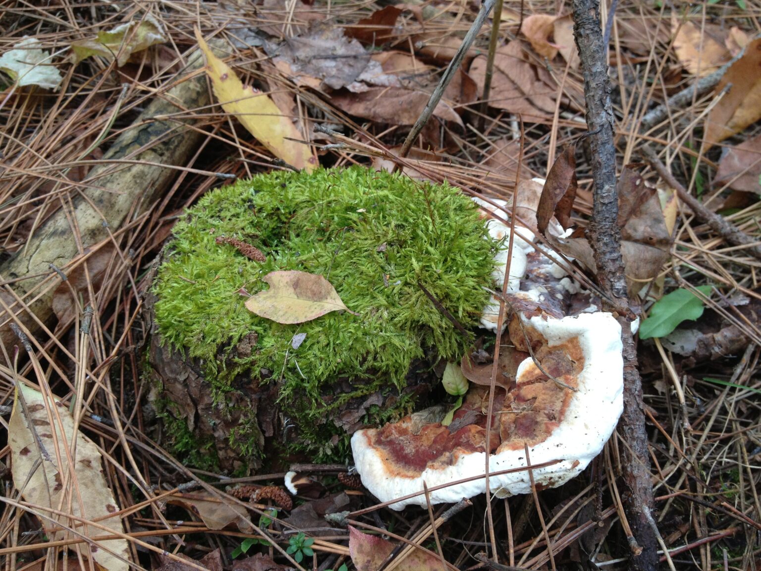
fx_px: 769
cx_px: 380
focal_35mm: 35
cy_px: 286
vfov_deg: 40.7
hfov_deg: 52.6
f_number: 2.4
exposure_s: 1/120
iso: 80
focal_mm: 4.28
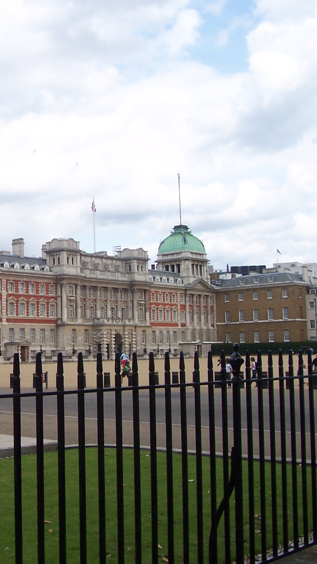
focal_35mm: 50
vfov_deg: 41.3
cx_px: 7
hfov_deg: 23.1
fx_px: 747
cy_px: 285
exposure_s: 1/350
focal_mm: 5.6
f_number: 5.6
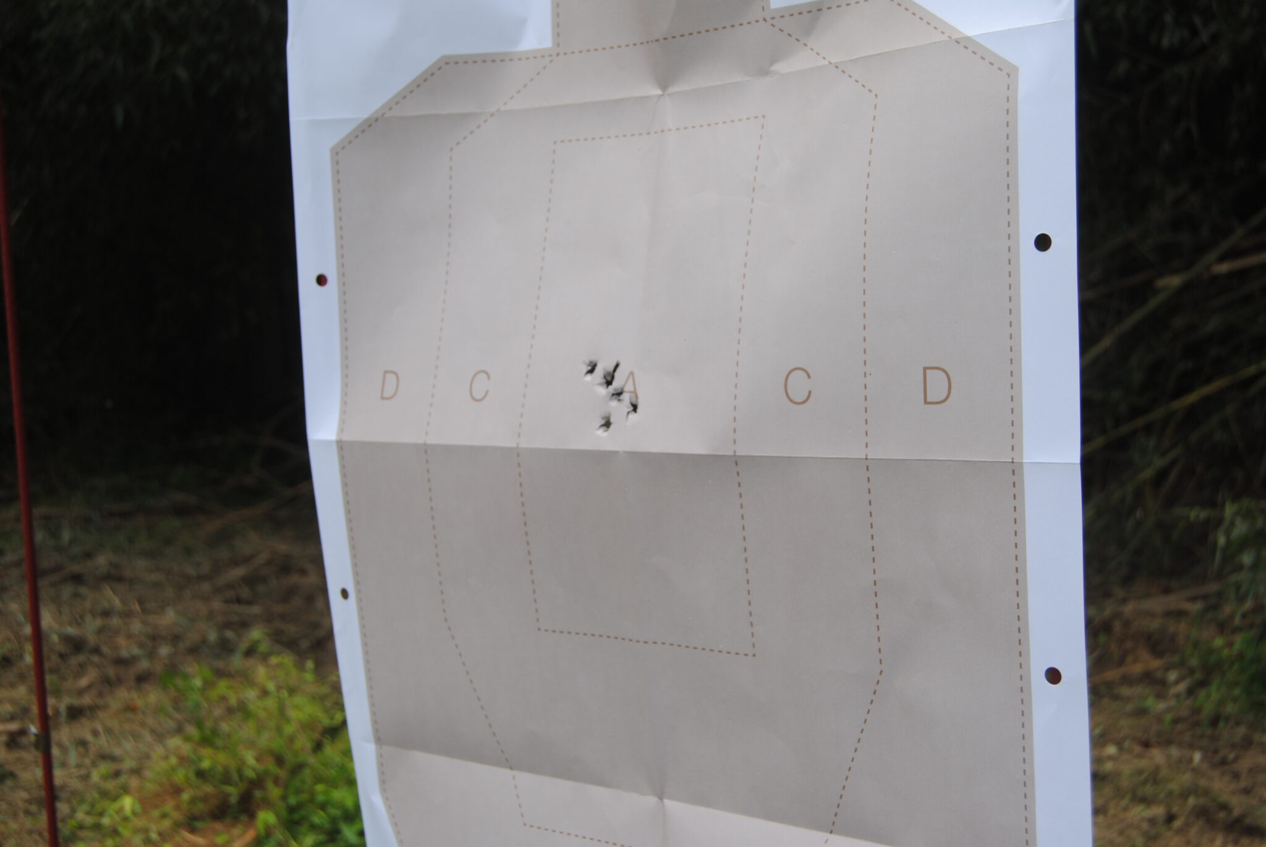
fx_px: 1796
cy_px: 424
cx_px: 633
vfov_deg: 26.6
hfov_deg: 38.8
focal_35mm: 51
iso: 100
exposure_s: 1/125
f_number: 5.6
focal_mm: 34
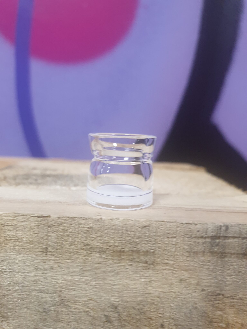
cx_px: 124
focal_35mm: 26
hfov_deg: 53.1
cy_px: 164
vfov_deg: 67.3
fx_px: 247
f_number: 2.4
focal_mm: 4.3
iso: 320
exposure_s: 1/33
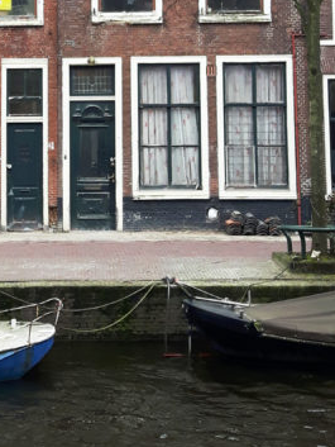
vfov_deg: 21.4
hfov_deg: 16.3
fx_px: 1161
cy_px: 66
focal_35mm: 90
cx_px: 85
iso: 40
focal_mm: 3.7
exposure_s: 1/144
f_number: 1.9
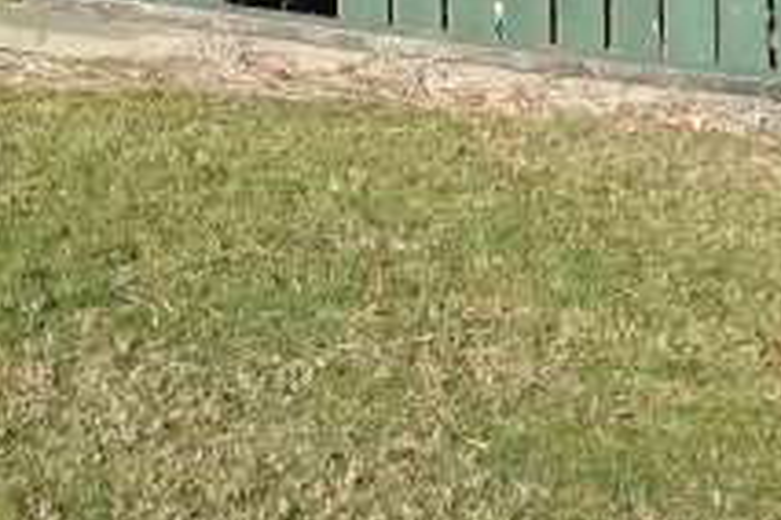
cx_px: -843
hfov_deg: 11.8
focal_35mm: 154
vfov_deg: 8.4
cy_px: -601
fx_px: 3341
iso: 125
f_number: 5.6
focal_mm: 8.8
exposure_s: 1/250
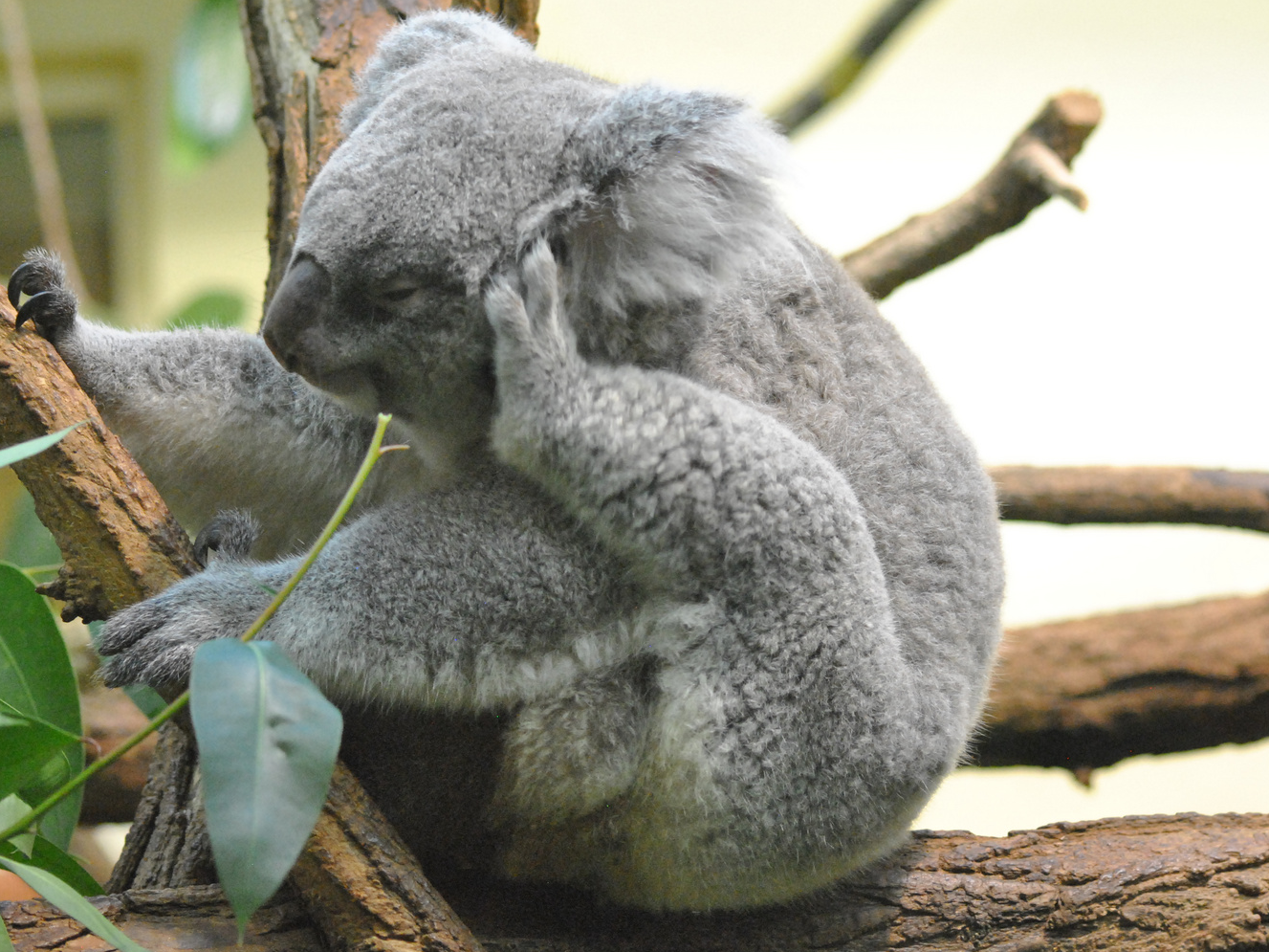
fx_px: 5535
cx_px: 567
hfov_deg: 13.1
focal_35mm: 151
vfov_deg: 9.8
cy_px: 477
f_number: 4
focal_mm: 86
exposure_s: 1/125
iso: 1600
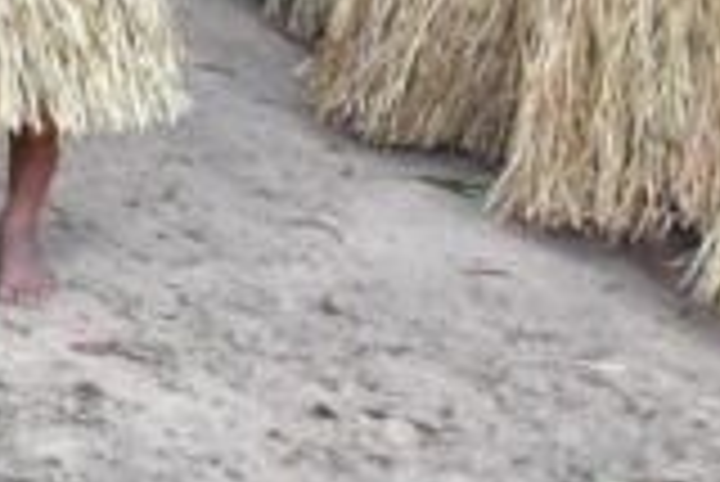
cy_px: -405
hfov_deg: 12.3
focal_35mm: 150
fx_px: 3006
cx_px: -652
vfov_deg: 8.8
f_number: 5
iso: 450
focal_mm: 23
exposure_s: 1/320
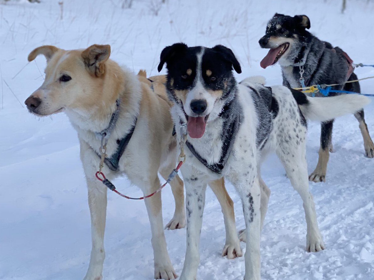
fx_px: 961
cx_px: 261
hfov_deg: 21.9
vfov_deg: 16.5
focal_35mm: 89
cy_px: 53
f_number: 2
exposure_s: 1/122
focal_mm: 6
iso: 50
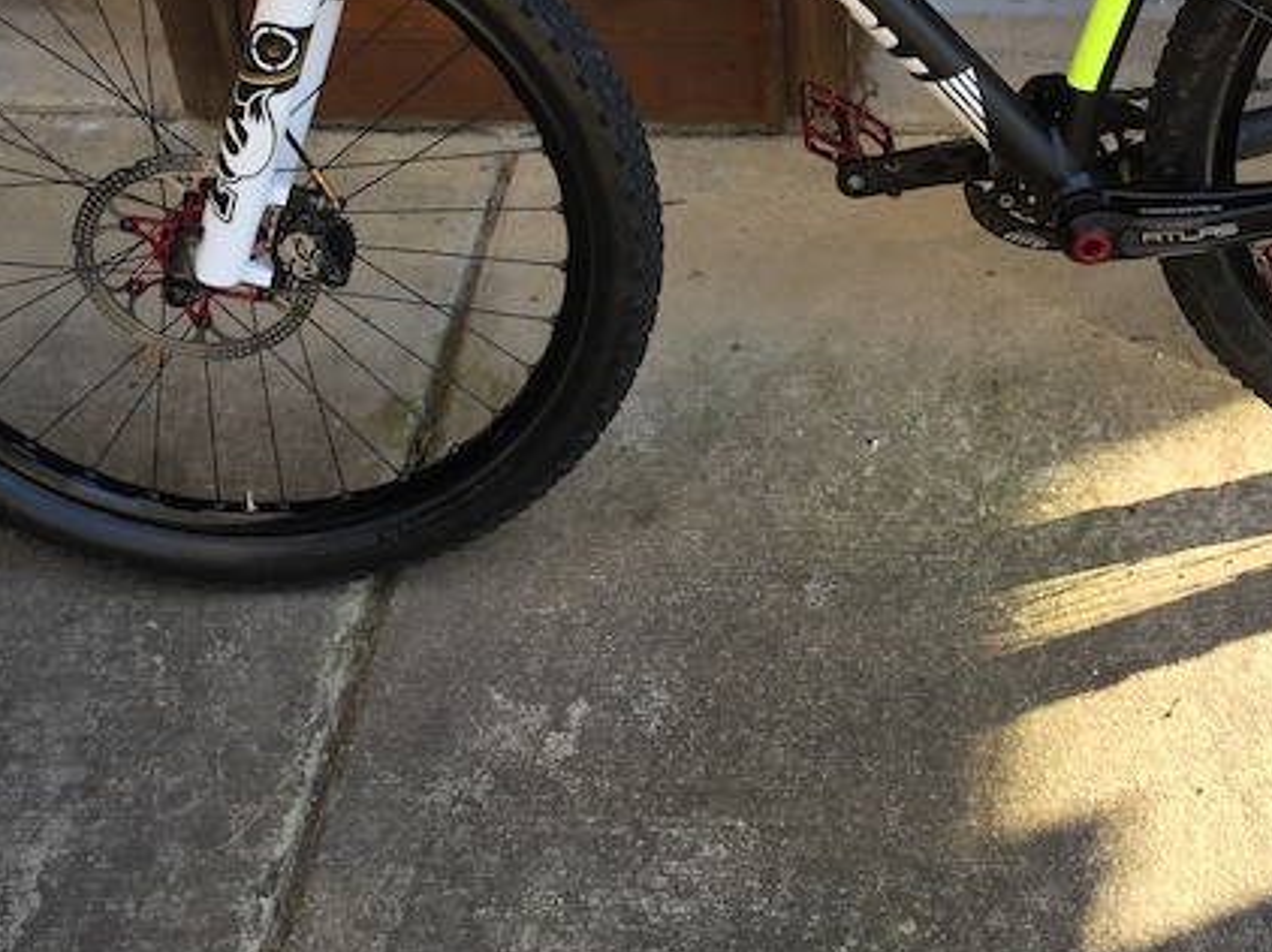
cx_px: 904
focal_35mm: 55
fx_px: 2020
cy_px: 63
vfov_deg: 25.6
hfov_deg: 34.4
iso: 40
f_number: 2.2
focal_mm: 4.15
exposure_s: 1/60
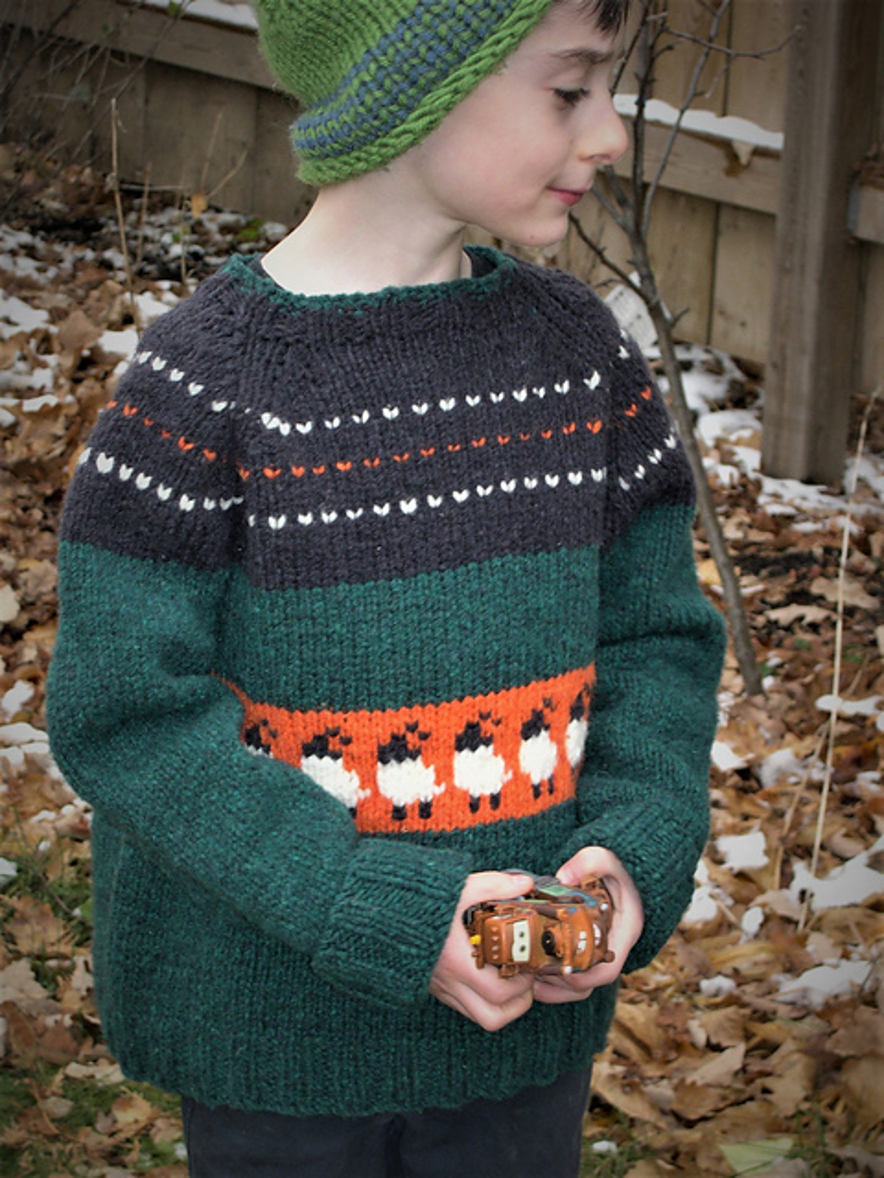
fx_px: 3882
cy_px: 589
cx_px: 442
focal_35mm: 114
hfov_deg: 13.0
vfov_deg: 17.3
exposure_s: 1/60
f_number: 4.9
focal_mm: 24
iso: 217
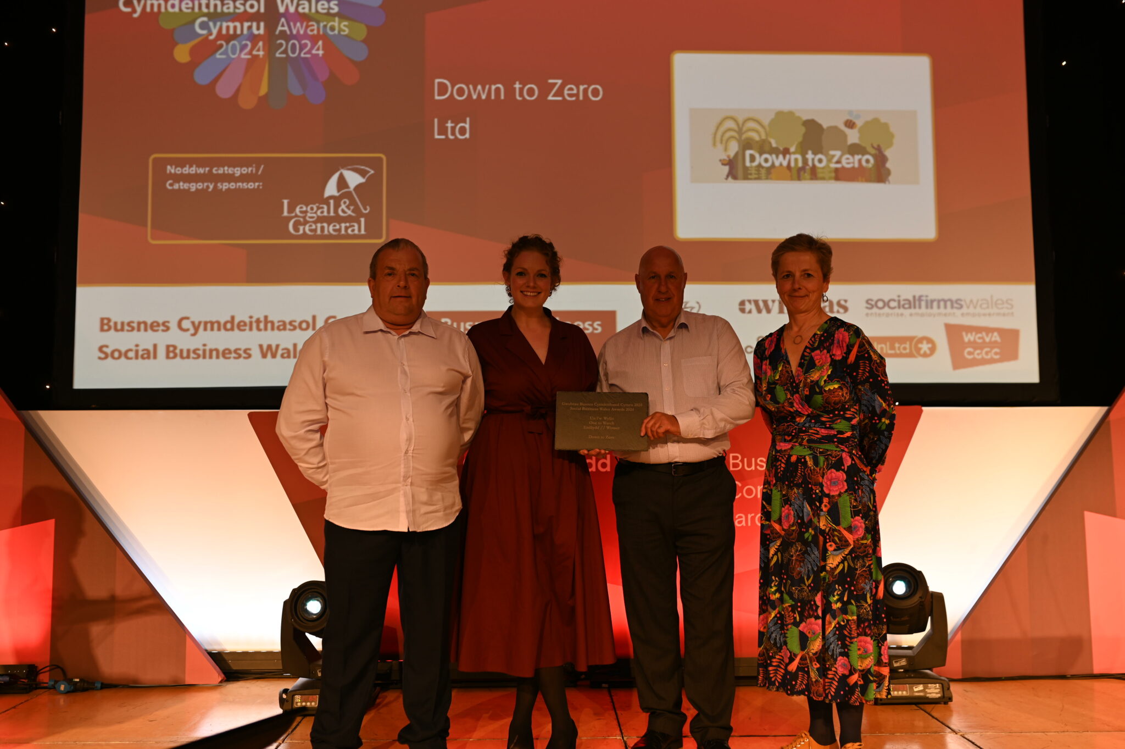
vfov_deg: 37.8
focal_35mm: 35
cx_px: 562
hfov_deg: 54.5
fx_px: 1093
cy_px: 374
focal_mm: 35
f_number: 2.8
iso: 100
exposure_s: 1/60
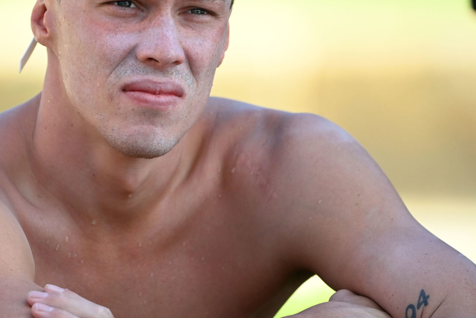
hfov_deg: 3.2
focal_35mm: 638
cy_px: 95
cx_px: 153
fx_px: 8435
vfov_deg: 2.2
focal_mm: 400
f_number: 4
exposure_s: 1/2500
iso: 1600
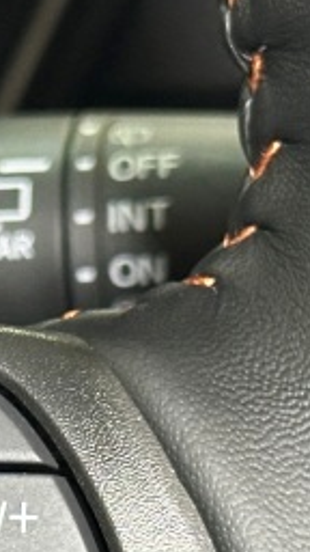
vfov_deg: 10.2
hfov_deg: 5.7
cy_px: 599
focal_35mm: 209
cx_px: -250
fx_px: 3054
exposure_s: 1/40
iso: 320
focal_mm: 6.86
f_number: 1.78
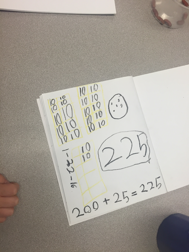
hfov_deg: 48.2
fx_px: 211
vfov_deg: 61.7
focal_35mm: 29
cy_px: 126
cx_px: 94
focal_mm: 4.15
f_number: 2.2
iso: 32
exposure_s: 1/30
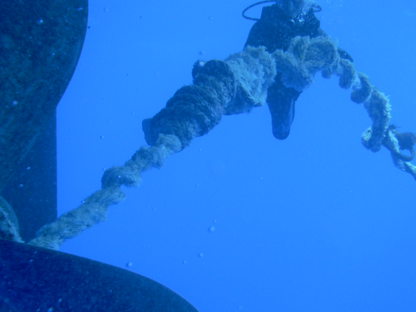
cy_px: 190
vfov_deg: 25.2
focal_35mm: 58
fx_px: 697
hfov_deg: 33.2
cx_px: 212
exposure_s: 1/100
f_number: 3.3
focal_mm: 6.3
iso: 100
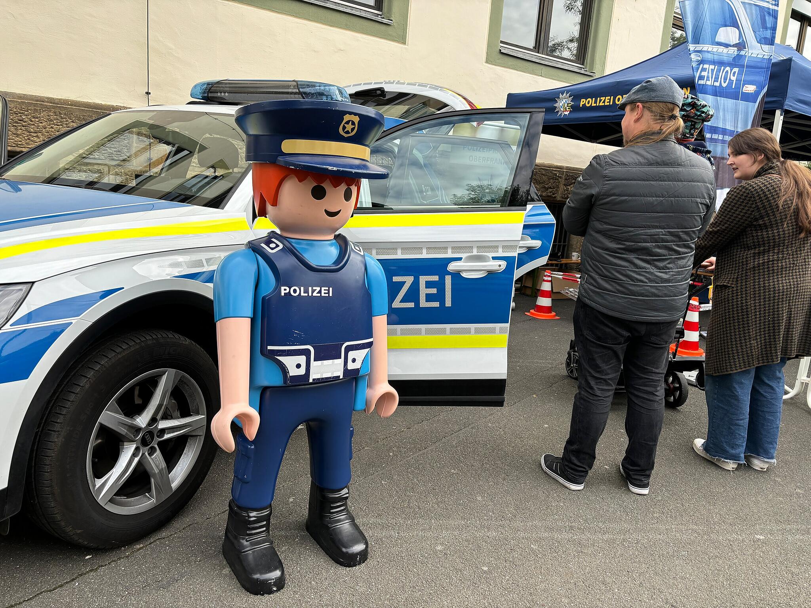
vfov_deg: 53.1
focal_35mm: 26
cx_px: 406
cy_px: 304
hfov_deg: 67.3
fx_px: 609
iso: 50
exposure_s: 1/608
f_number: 1.6
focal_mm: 5.96
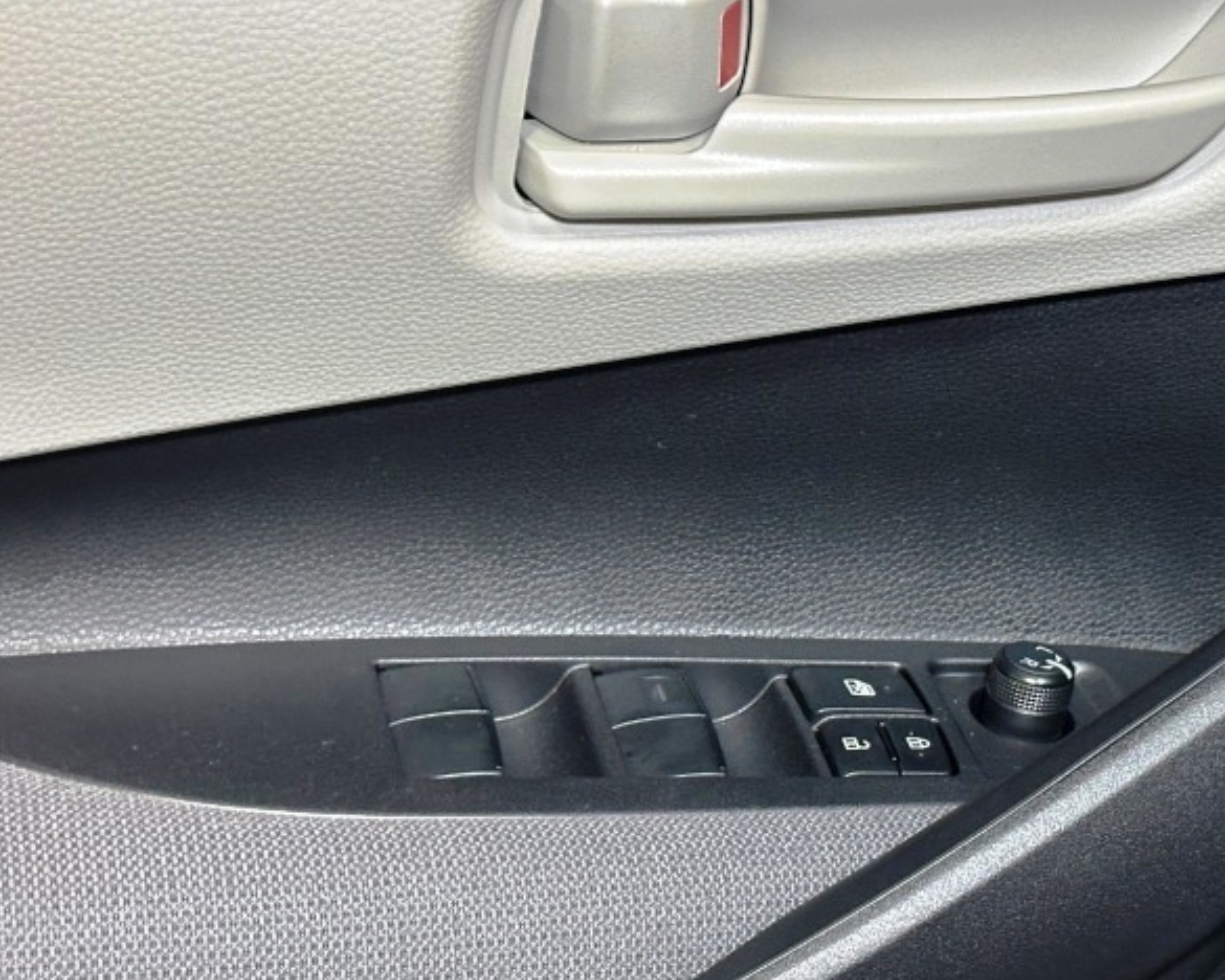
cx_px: 856
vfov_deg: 18.7
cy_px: 567
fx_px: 2973
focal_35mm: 82
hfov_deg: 23.1
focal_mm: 6.86
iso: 320
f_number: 1.78
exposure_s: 1/40
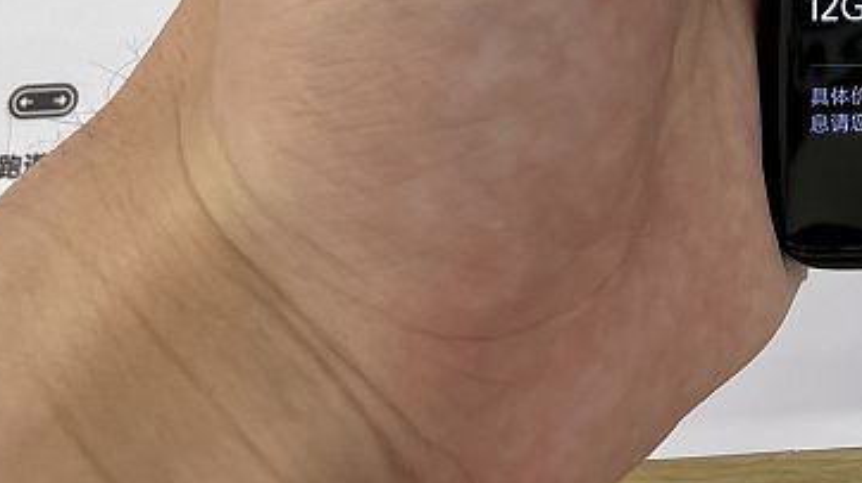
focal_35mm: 94
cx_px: 898
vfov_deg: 11.2
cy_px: -578
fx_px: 2147
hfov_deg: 21.7
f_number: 1.6
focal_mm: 4.2
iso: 40
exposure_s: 1/100
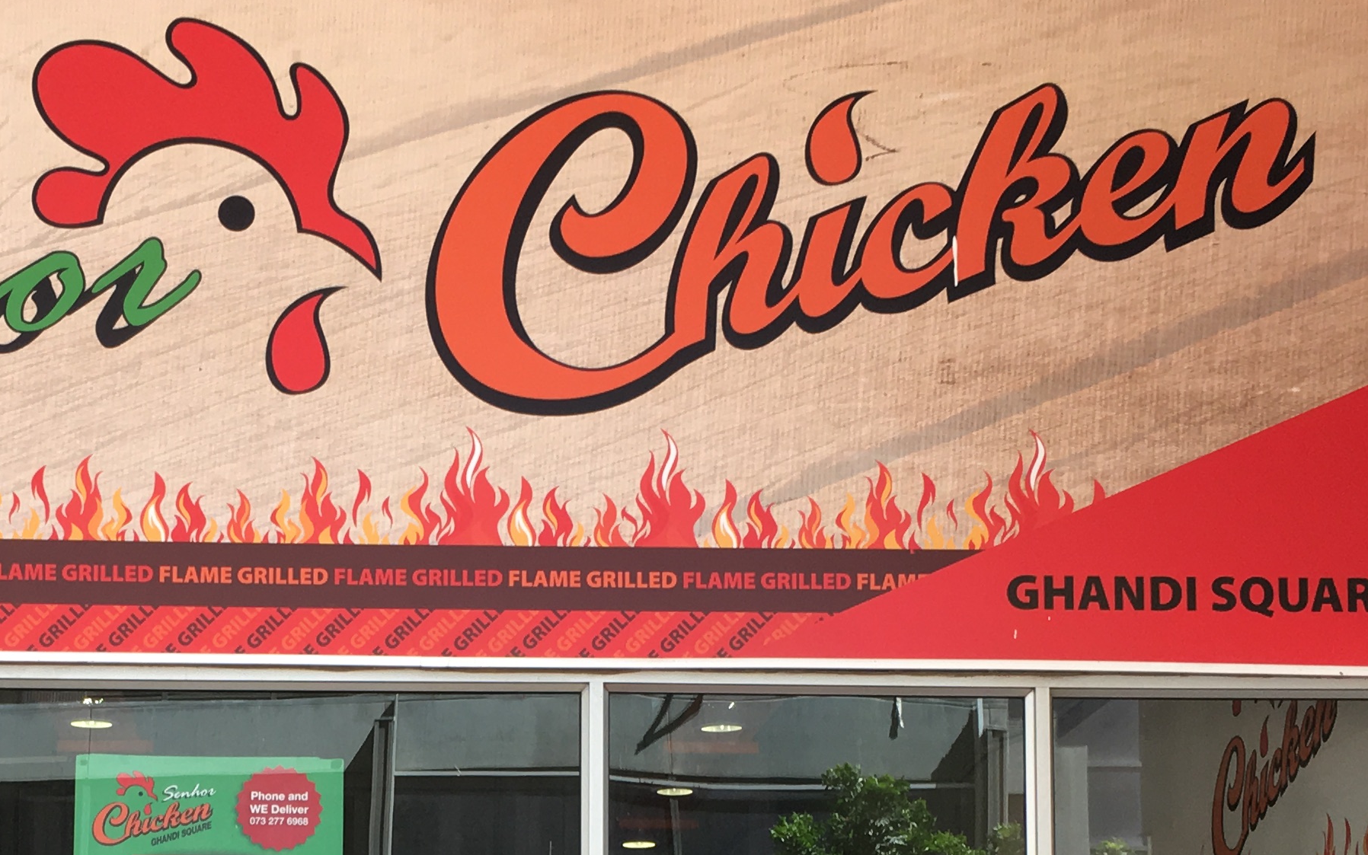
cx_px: 449
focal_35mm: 69
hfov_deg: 29.6
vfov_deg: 17.9
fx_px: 2573
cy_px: 1038
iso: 40
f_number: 2.2
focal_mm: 4.15
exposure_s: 1/100
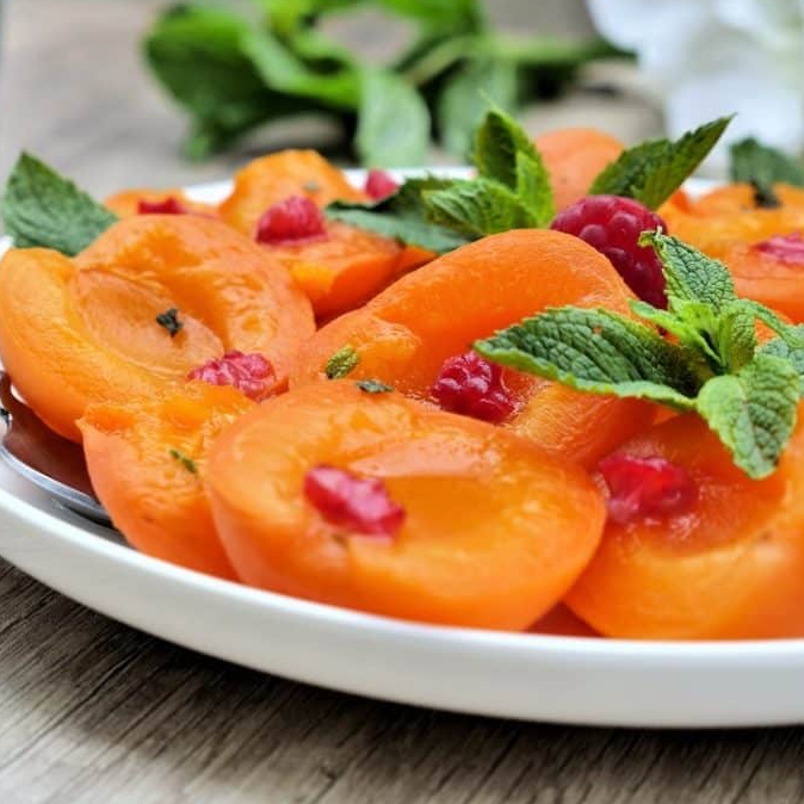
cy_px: 404
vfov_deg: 18.5
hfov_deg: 18.4
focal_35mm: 94
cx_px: 223
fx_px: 2470
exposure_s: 1/400
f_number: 5
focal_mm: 35
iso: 800
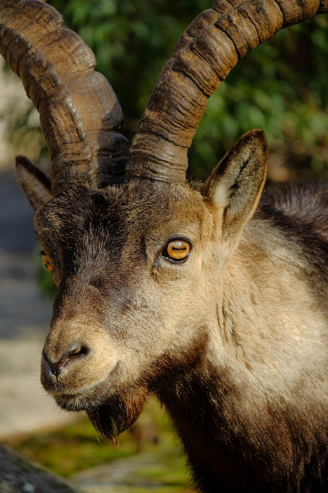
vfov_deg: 6.0
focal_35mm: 345
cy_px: 246
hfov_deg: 4.0
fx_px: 4715
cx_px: 164
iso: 200
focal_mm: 230
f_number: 6.7
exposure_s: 1/100
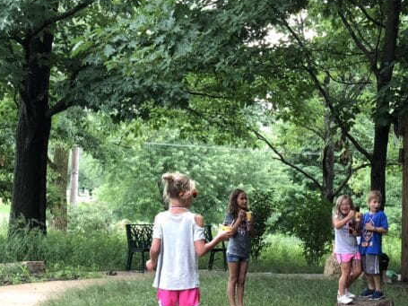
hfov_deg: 16.5
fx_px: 1379
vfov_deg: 12.5
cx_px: 409
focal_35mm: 117
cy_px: 295
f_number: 2.4
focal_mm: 6
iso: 50
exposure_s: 1/60
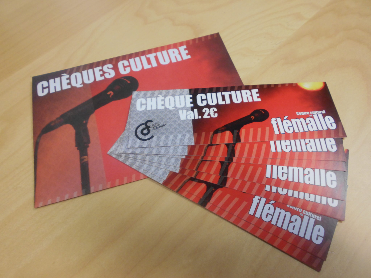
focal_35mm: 26
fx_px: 279
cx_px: 186
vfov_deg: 53.1
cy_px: 139
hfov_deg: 67.3
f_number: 3.2
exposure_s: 1/30
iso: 200
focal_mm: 4.6
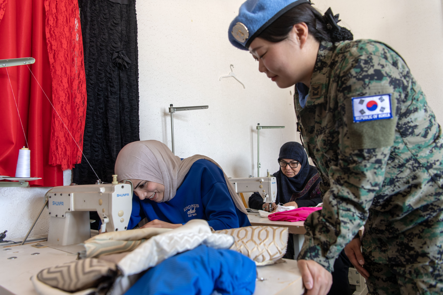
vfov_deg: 49.6
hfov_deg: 69.4
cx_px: 222
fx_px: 320
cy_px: 148
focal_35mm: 26
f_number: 3.5
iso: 640
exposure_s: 1/50
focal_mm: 26
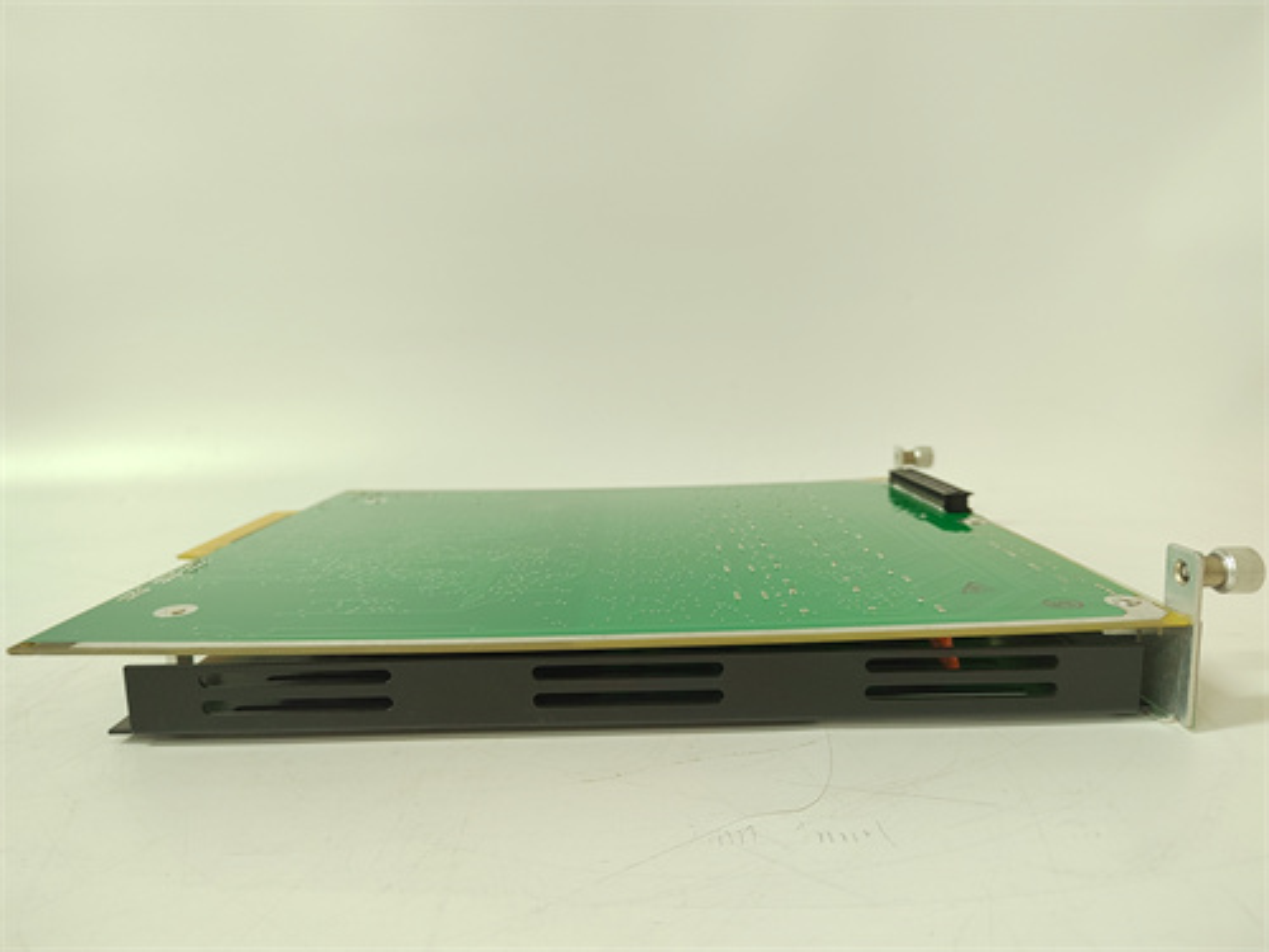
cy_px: 476
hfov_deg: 73.9
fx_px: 843
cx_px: 634
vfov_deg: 58.9
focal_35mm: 23
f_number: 1.9
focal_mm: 5.52
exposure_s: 1/50
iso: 1441
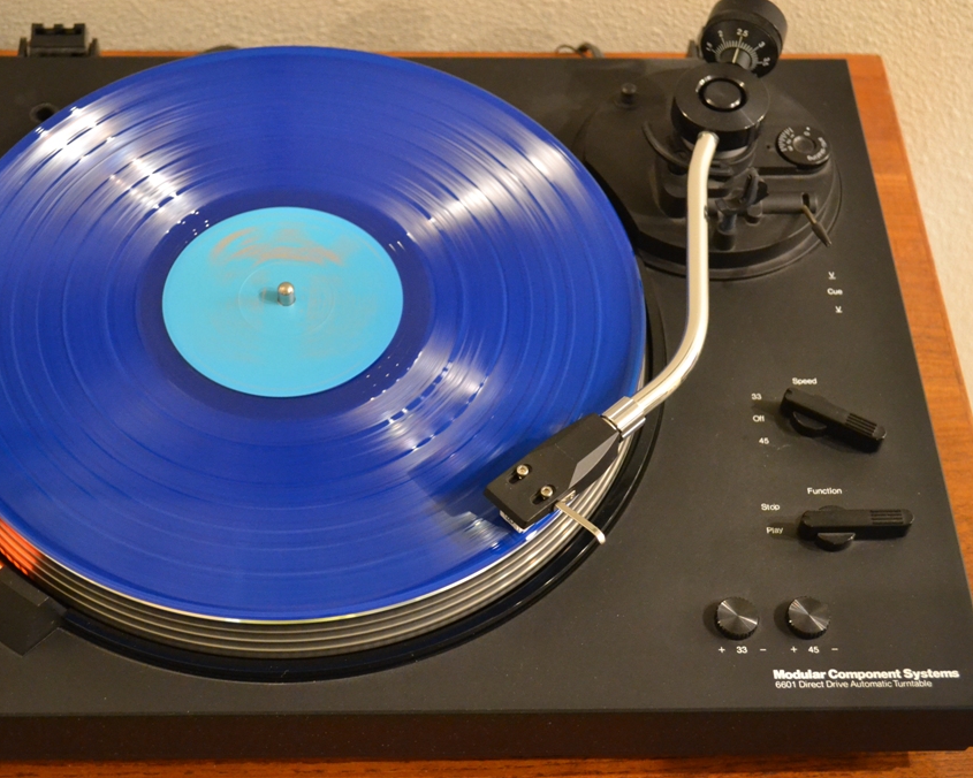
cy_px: 390
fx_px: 1670
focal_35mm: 58
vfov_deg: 26.2
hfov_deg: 32.4
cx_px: 409
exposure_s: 1/13
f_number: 5
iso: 3200
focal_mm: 34
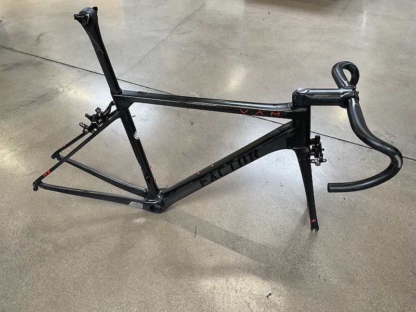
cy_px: 156
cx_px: 208
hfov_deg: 67.3
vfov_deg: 53.1
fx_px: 312
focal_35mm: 26
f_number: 1.6
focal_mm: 4.2
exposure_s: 1/60
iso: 80
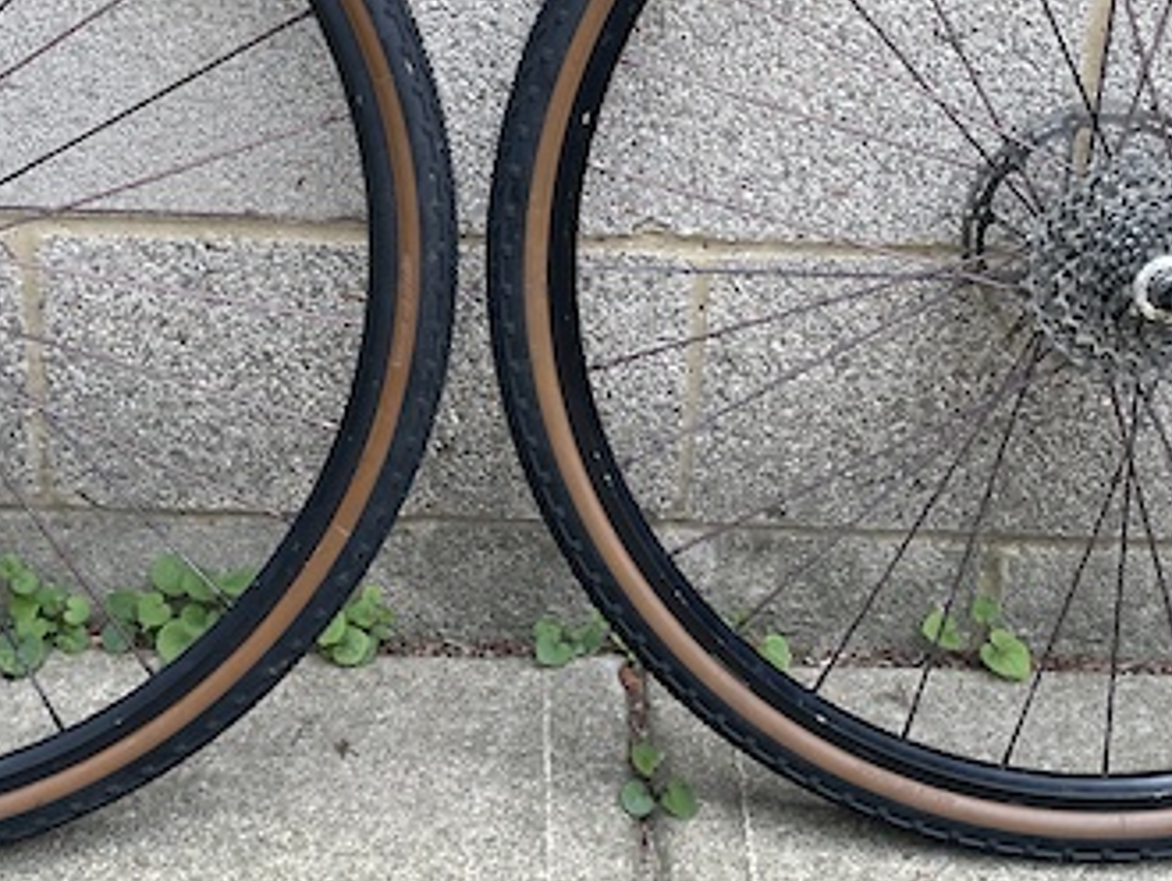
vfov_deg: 23.1
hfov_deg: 30.6
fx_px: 2135
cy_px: 224
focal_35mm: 63
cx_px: 479
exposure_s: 1/485
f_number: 1.6
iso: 32
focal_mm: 4.2
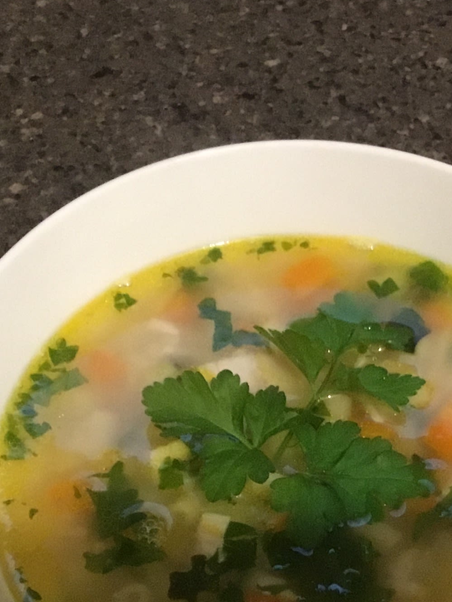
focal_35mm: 76
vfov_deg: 25.2
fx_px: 1323
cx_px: 340
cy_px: 475
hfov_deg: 19.3
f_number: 2.4
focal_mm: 3.3
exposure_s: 1/17
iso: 400
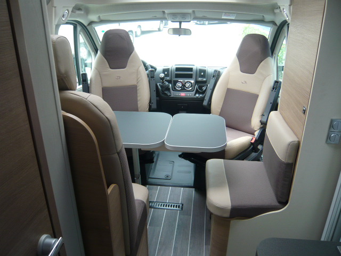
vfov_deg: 49.7
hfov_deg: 63.4
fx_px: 276
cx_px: 170
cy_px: 128
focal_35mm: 28
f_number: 2.8
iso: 100
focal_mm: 4.6
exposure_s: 1/60
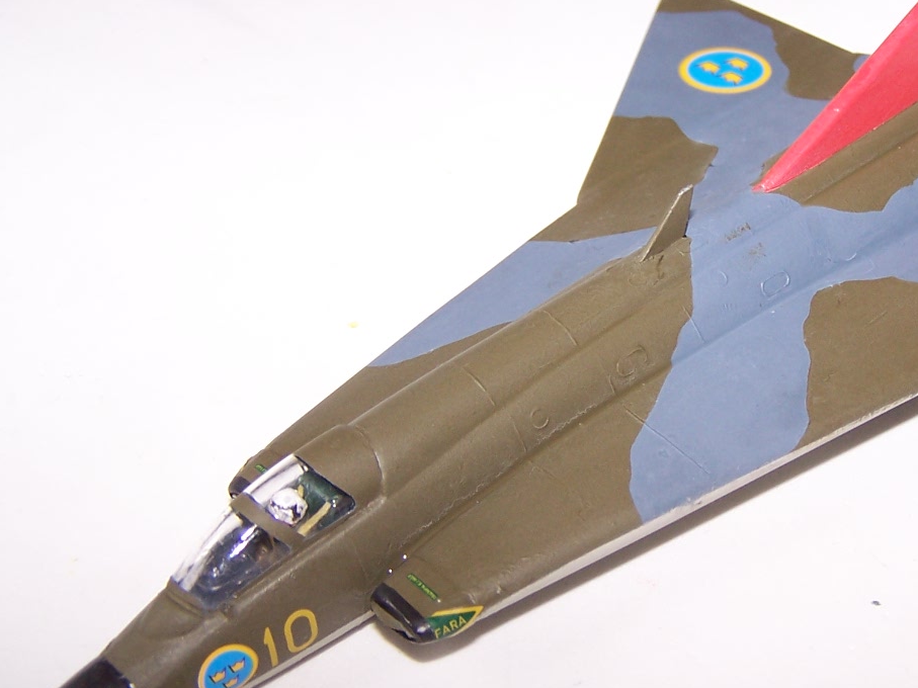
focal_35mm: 65
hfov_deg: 29.3
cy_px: 326
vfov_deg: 22.6
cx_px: 702
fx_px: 1724
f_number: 2.8
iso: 80
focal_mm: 6.3
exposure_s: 1/250
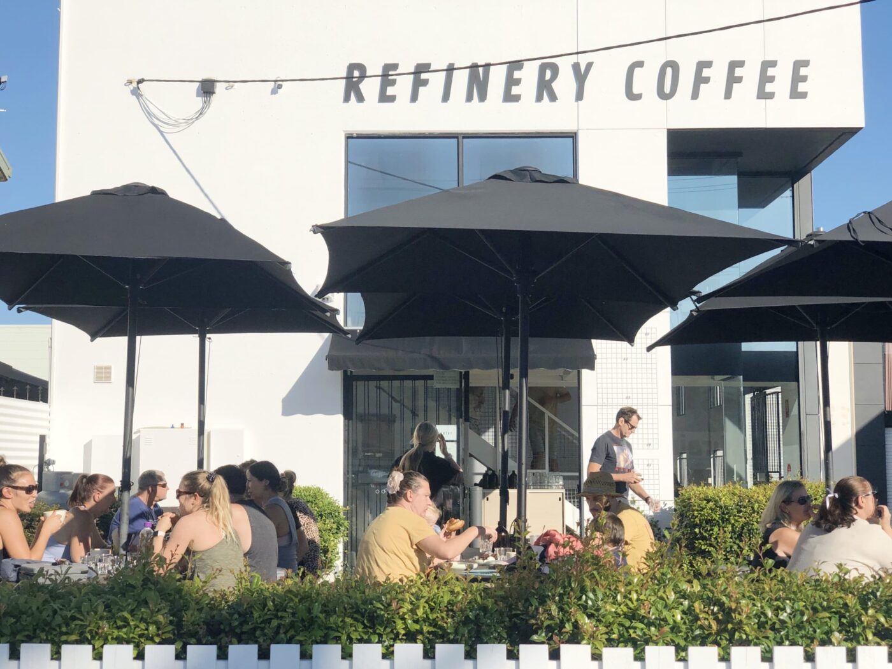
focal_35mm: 52
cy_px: 334
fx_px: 1340
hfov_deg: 36.8
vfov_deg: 28.0
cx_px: 446
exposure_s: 1/2288
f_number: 2.4
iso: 16
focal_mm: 6
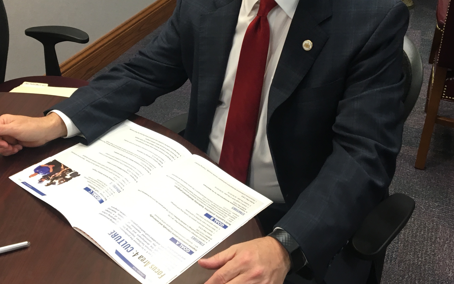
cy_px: 60
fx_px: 582
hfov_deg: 42.6
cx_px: 210
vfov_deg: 26.9
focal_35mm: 47
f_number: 2.2
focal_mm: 4.15
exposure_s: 1/30
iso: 80
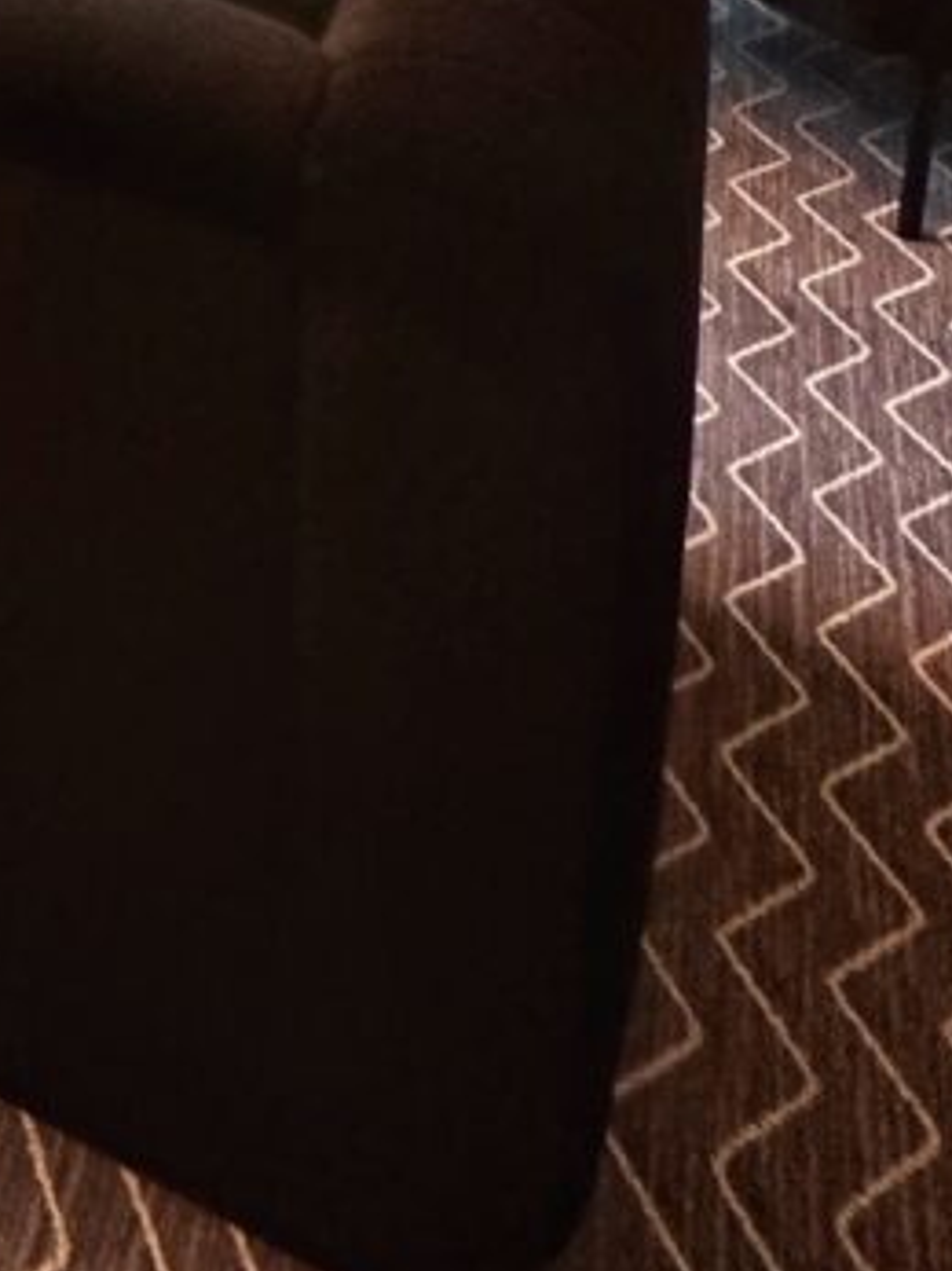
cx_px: -996
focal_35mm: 62
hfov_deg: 16.9
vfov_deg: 22.9
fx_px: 2275
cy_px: -809
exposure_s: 1/50
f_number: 2.2
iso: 320
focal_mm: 2.22
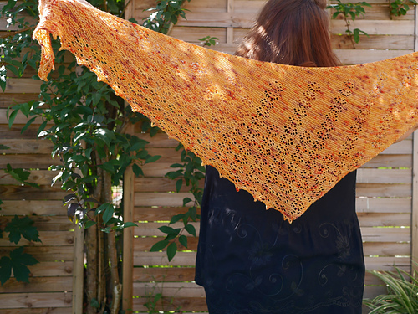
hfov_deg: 38.2
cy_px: 157
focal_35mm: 50
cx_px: 209
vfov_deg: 29.1
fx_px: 604
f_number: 3.2
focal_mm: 25
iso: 200
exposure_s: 1/400
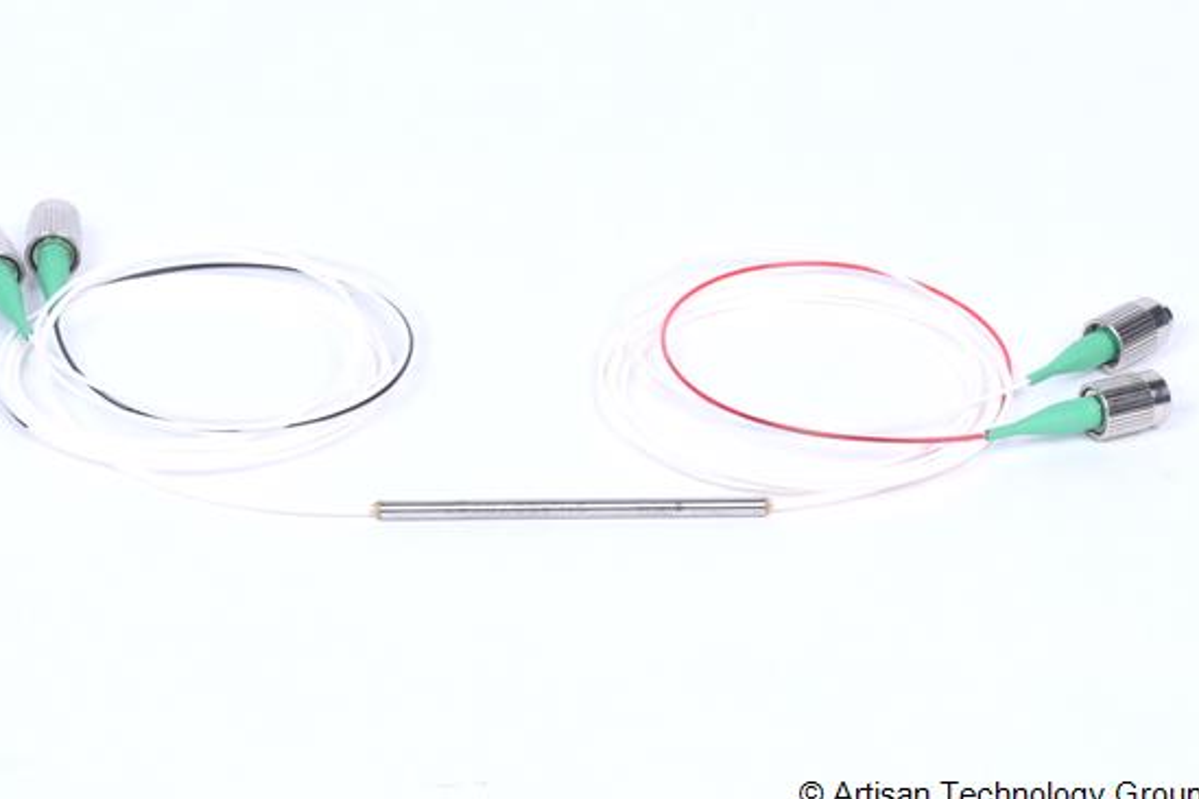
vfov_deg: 16.7
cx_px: 568
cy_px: 380
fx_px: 2731
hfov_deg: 24.8
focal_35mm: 82
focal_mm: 50
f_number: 18
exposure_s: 1/200
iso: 200
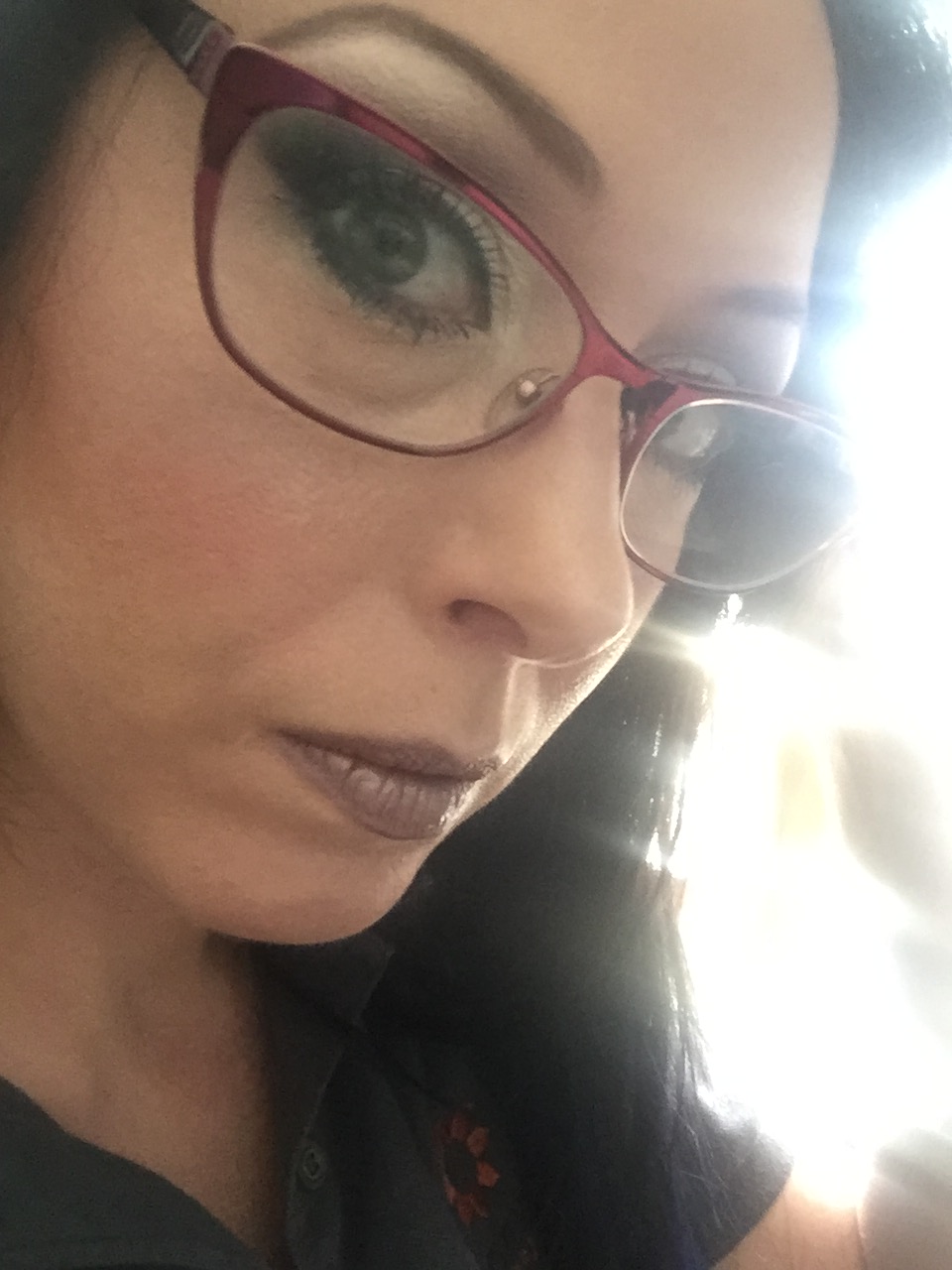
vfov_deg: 58.4
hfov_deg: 45.4
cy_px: 635
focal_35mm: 31
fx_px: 1137
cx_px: 476
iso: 320
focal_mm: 2.65
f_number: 2.2
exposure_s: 1/24
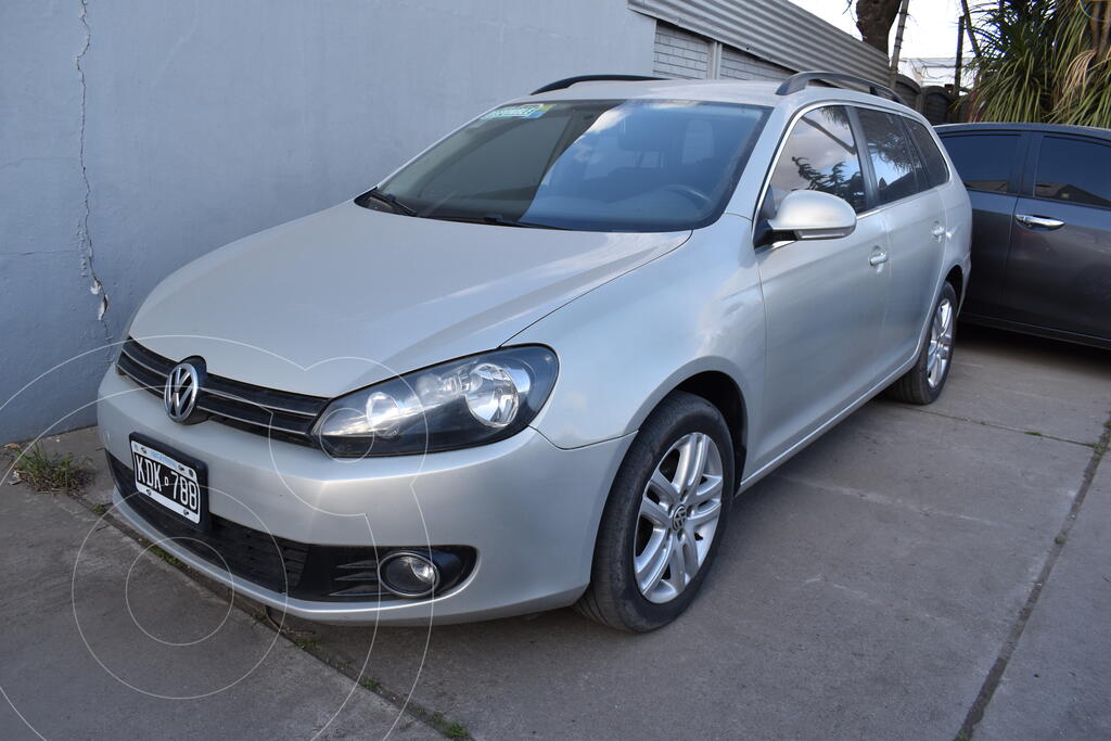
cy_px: 370
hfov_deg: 67.4
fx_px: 833
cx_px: 556
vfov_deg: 47.9
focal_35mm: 27
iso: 400
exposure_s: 1/250
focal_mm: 18
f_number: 8
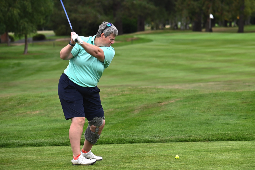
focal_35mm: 249
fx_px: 1763
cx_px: 151
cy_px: 70
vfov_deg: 5.5
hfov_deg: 8.3
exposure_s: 1/250
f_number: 5.6
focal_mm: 130
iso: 200
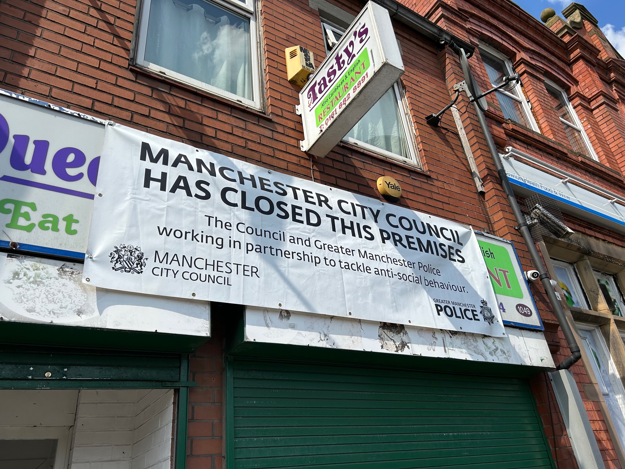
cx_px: 312
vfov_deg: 53.1
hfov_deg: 67.3
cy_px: 234
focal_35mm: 26
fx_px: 469
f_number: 1.5
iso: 50
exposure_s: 1/4831
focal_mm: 5.7
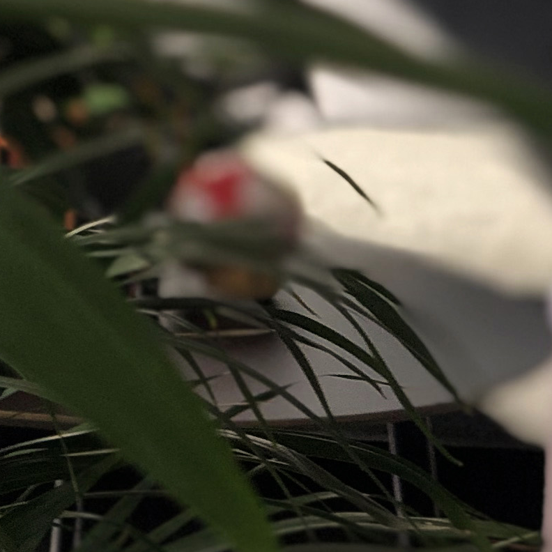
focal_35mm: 234
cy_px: -110
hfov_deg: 7.4
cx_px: -227
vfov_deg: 7.4
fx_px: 4222
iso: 20
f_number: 2.4
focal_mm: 6
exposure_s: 1/100
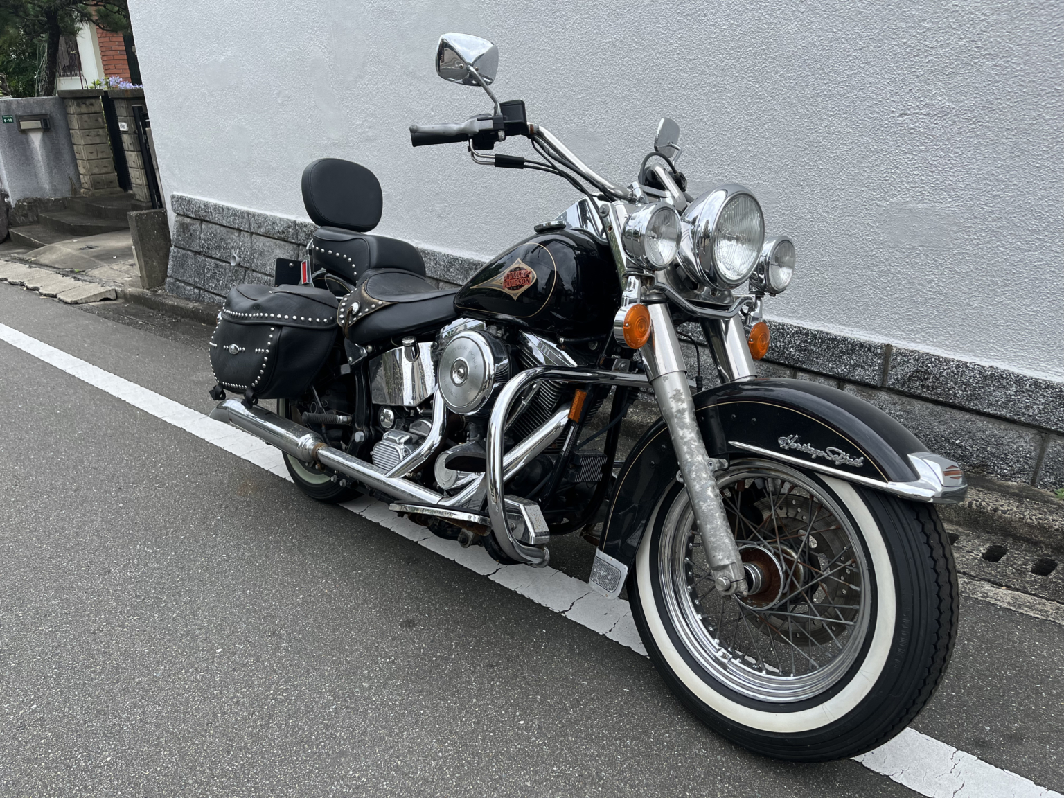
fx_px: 799
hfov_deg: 67.3
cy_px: 399
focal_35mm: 26
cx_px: 532
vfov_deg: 53.1
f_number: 1.6
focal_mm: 5.1
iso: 50
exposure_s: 1/1056
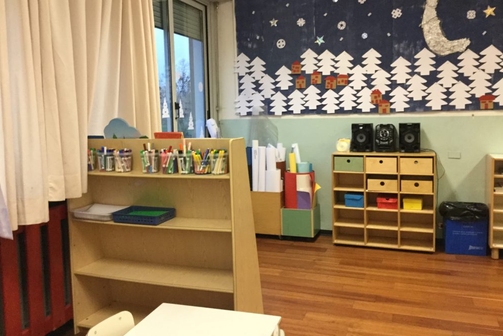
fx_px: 461
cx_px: 252
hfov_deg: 57.2
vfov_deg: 39.9
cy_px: 145
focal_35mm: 33
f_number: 2.4
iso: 200
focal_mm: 3.3
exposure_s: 1/33
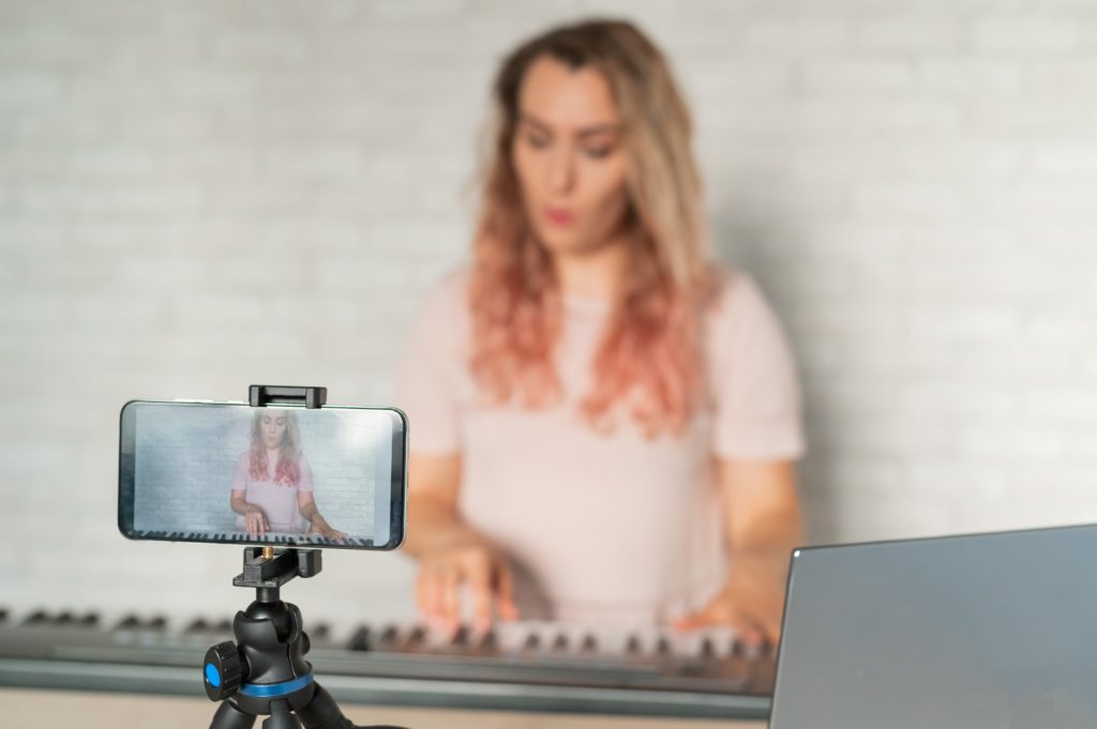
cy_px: 364
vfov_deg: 26.9
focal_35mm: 50
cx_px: 548
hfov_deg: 39.6
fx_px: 1522
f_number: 3.5
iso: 1600
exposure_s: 1/500
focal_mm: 50
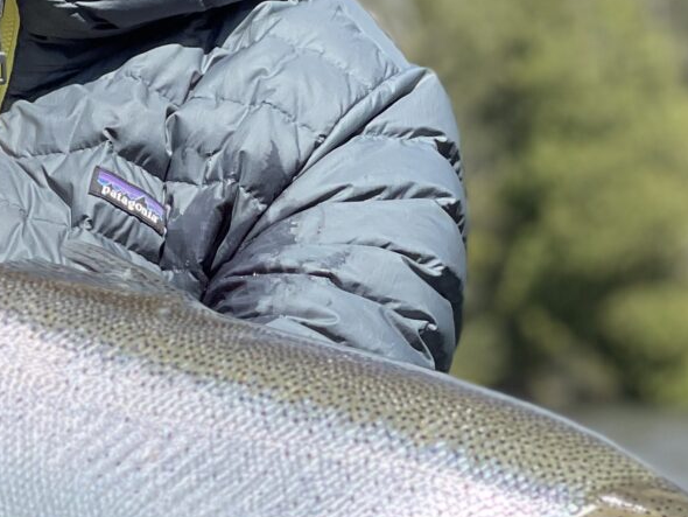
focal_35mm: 222
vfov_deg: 6.7
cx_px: 84
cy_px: 197
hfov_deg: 8.9
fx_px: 4414
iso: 32
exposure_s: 1/960
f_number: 2.2
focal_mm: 7.5
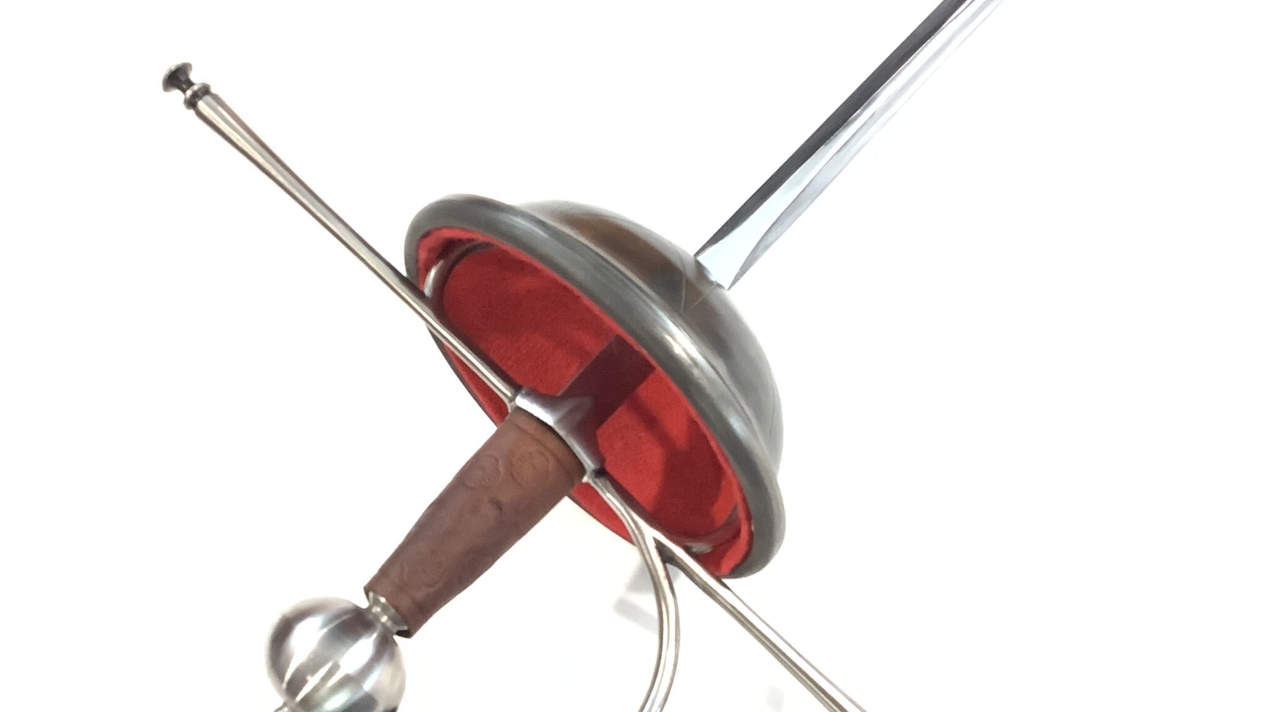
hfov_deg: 58.0
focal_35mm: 34
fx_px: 1141
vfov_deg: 34.5
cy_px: 441
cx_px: 635
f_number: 2.4
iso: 320
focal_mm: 3.3
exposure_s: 1/60
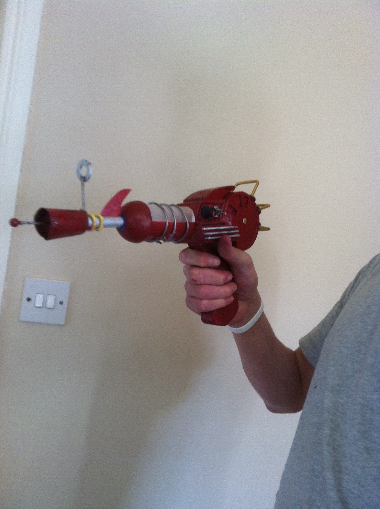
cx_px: 190
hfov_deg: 40.6
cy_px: 254
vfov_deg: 52.7
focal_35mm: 35
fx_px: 514
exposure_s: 1/17
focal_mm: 3.85
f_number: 2.8
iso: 80
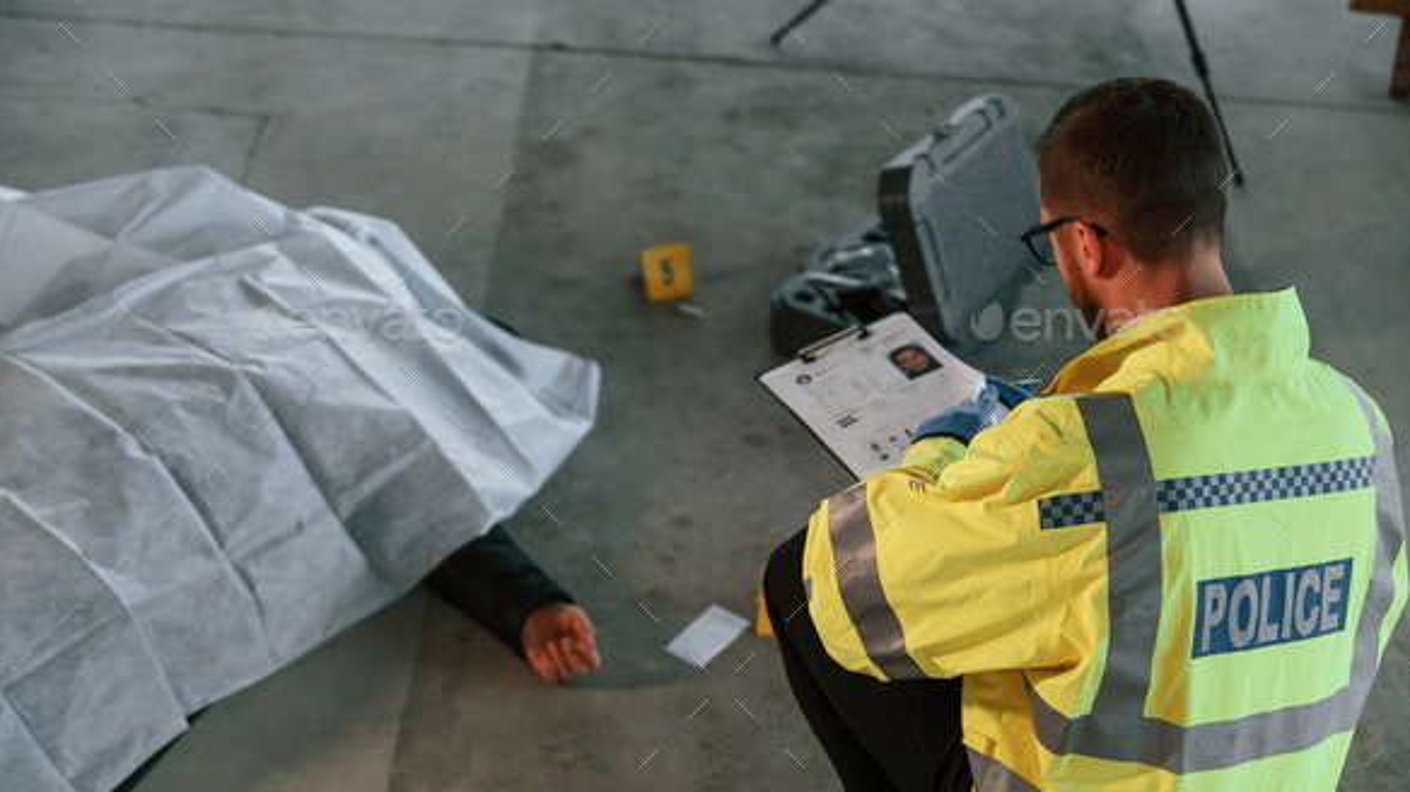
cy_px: 436
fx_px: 2018
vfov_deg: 22.2
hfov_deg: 38.5
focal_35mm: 54
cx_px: 710
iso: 640
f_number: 2.8
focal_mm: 51
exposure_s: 1/200
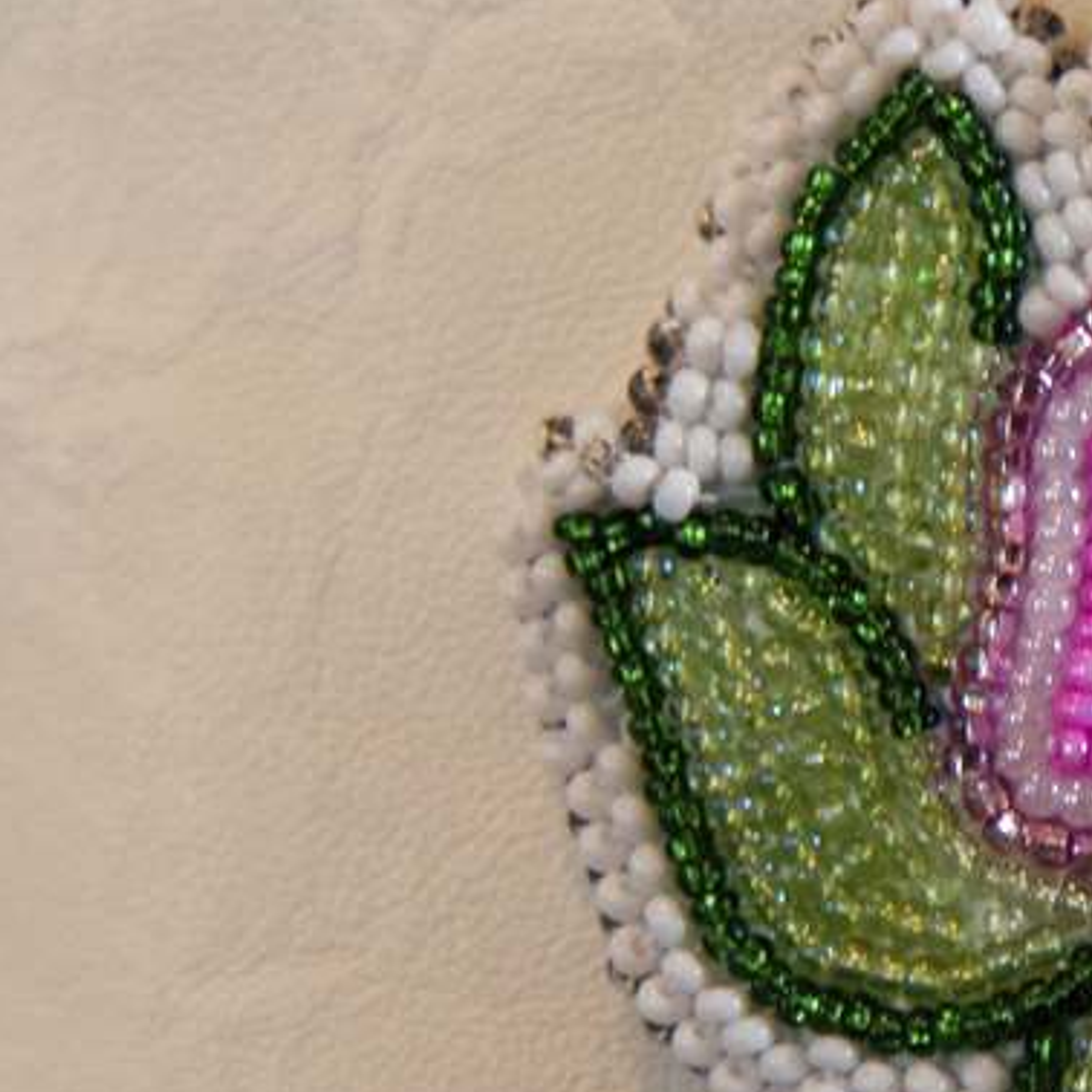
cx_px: 1606
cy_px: 657
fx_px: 6246
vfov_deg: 10.0
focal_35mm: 175
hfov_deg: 9.7
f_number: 4
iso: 1000
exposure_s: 1/125
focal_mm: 38
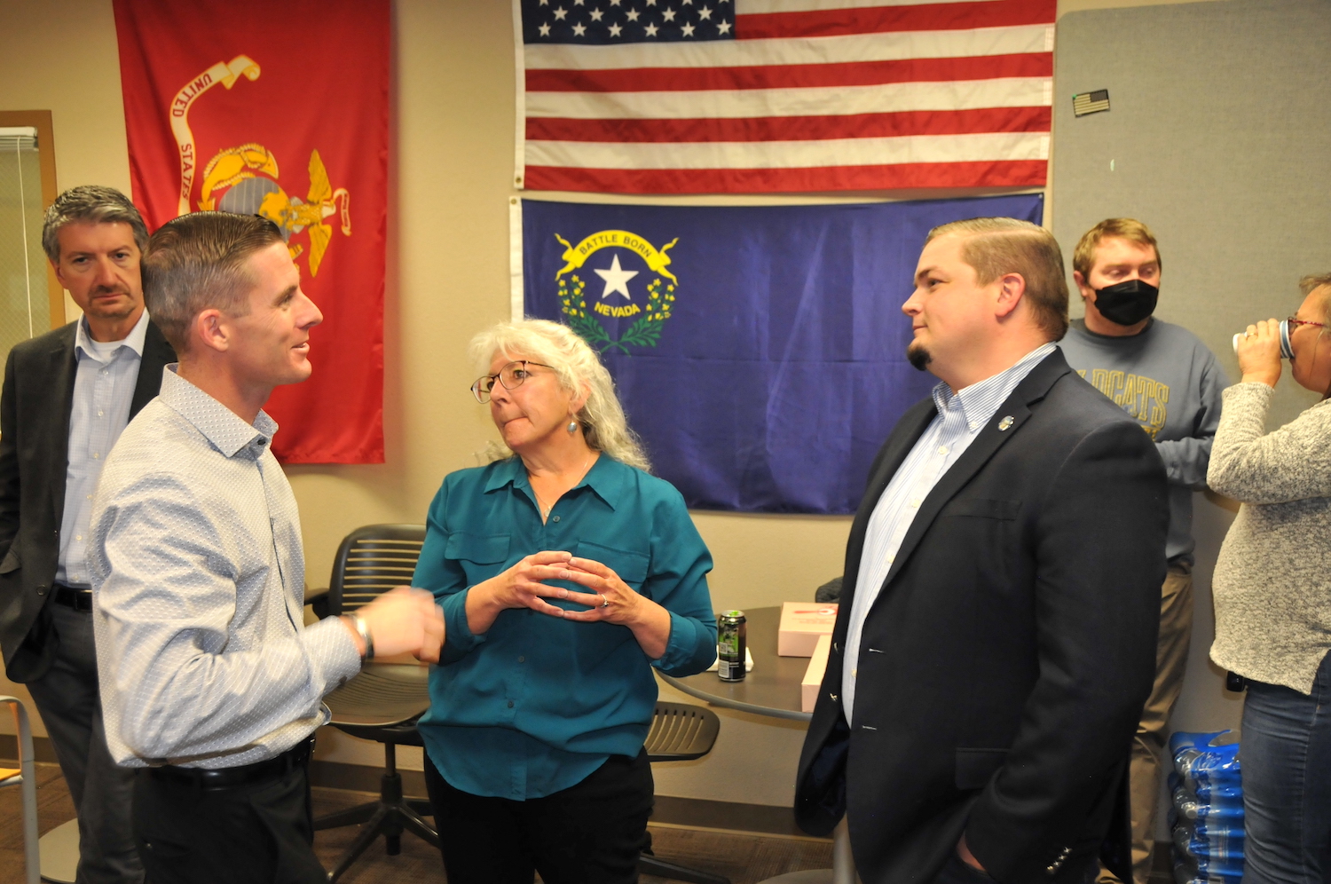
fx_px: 1329
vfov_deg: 36.8
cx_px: 666
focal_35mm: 36
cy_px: 442
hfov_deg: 53.2
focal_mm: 24
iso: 800
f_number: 4.5
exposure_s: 1/60
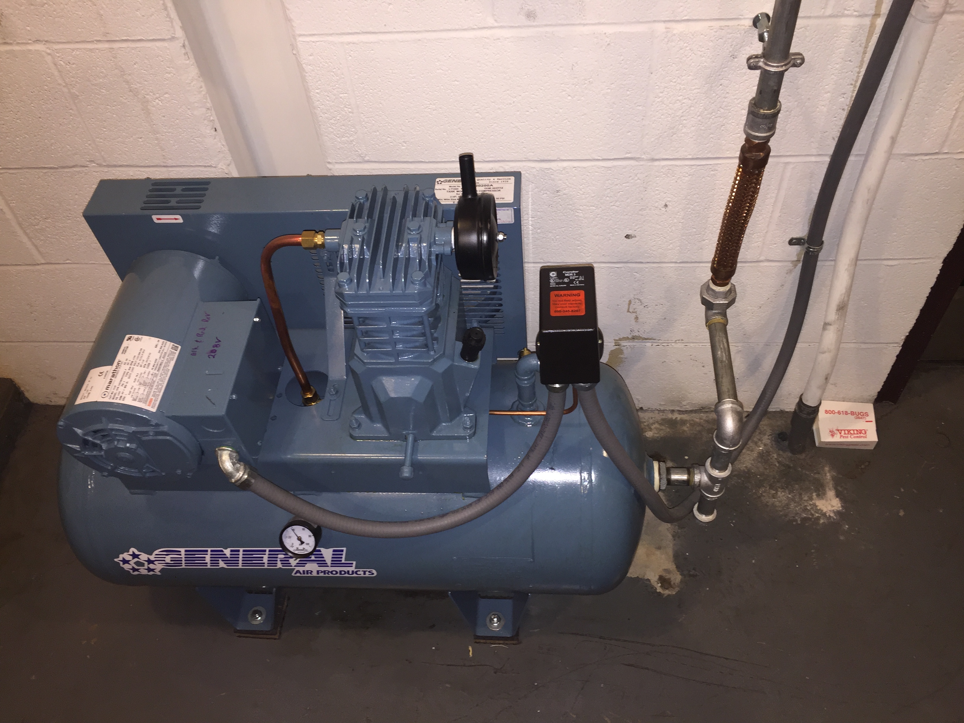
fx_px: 808
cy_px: 362
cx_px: 482
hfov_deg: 61.7
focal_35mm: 29
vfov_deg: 48.2
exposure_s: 1/17
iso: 64
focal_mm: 4.15
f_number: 2.2
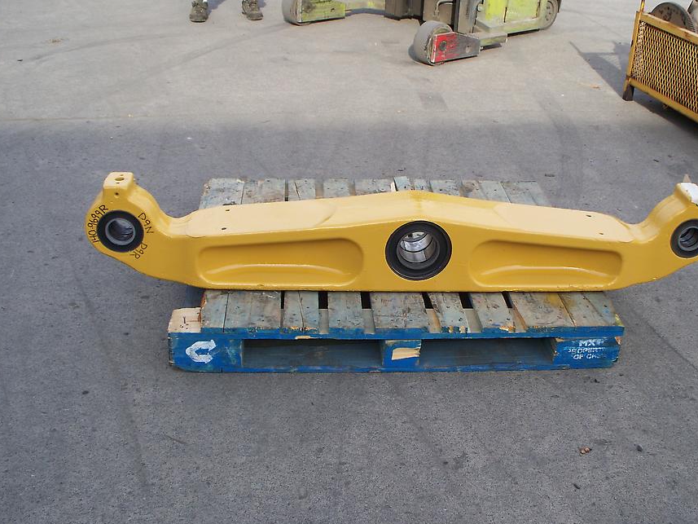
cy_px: 248
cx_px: 407
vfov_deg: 33.6
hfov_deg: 43.7
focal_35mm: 43
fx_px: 867
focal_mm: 7.54
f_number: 2.8
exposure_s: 1/400
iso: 64
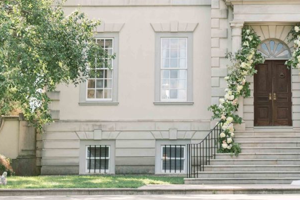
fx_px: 992
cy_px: -35
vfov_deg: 11.3
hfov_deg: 17.1
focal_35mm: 119
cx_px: 227
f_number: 2.2
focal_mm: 35
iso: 125
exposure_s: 1/2000
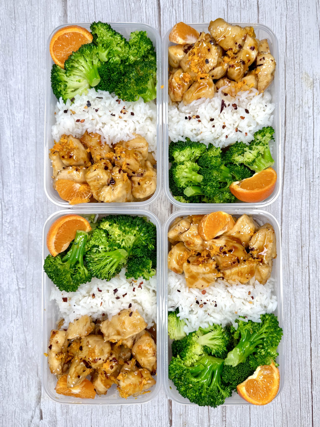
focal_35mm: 24
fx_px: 296
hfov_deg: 56.8
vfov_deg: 71.6
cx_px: 160
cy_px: 214
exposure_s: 1/297
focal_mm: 6.76
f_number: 1.78
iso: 80
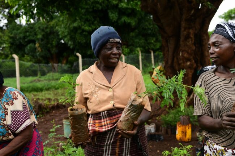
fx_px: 365
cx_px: 118
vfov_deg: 24.2
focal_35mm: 56
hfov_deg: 35.6
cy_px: 78
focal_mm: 56
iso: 640
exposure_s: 1/500
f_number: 6.3
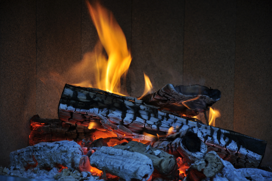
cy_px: 90
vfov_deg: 8.7
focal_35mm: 158
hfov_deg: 13.1
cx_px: 136
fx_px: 1189
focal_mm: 105
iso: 200
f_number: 5.6
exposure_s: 1/60
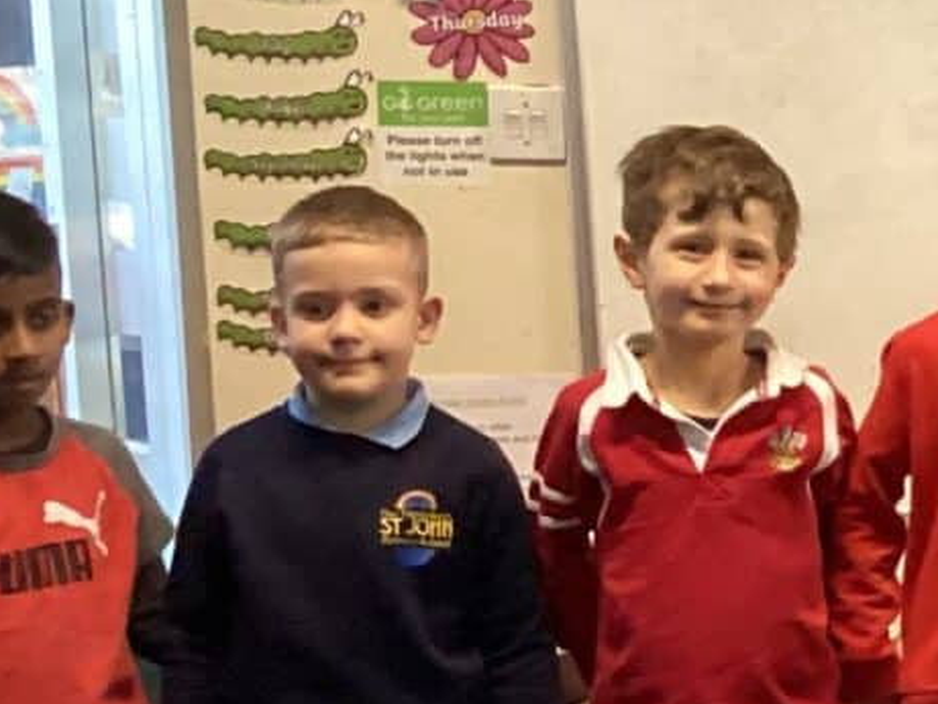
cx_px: 1886
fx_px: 3739
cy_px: 418
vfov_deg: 10.7
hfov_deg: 12.5
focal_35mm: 138
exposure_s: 1/50
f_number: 2.4
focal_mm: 3.3
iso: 320
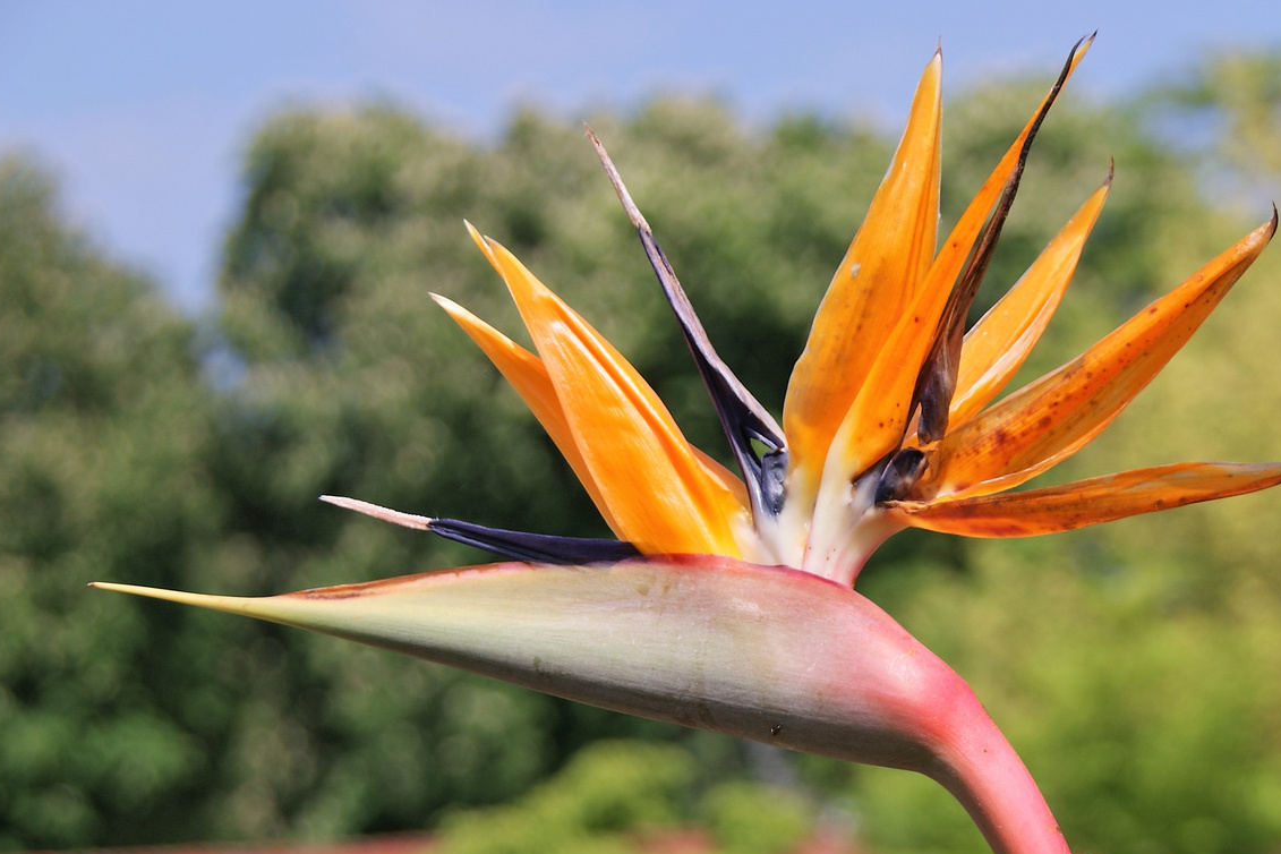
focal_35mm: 150
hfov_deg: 13.7
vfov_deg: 9.1
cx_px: 832
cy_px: 593
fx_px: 5337
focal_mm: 70
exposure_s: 1/500
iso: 100
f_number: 5.6
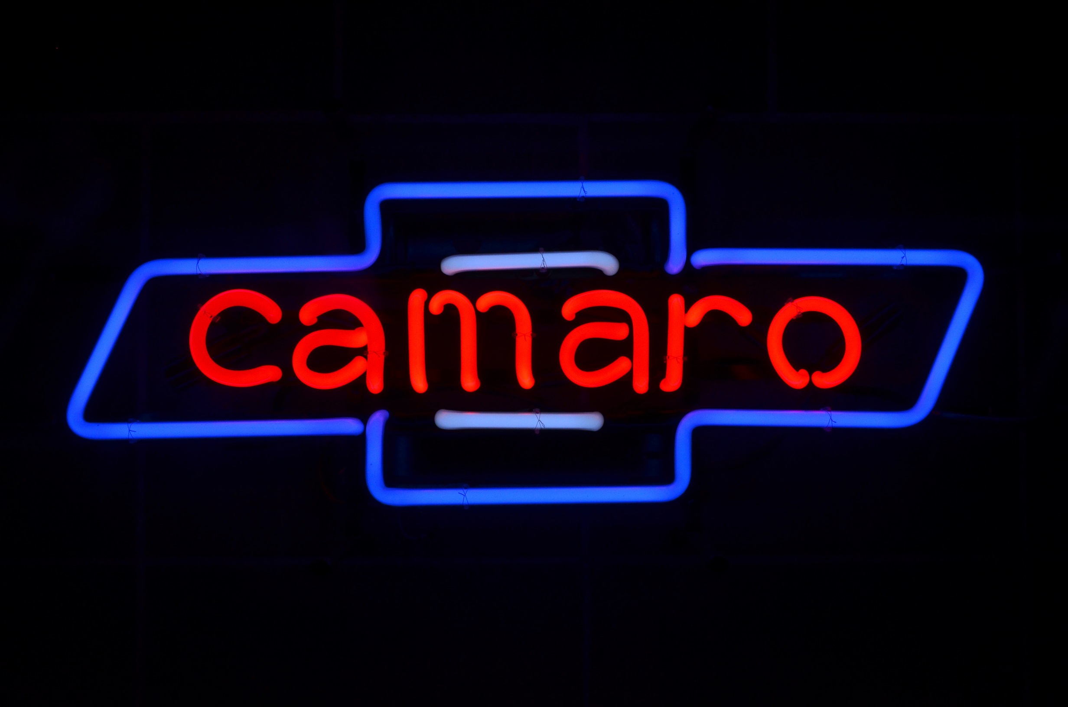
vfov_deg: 39.8
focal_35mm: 33
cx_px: 534
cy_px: 354
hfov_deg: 57.3
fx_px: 977
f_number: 25
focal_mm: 22
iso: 500
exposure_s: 1/50
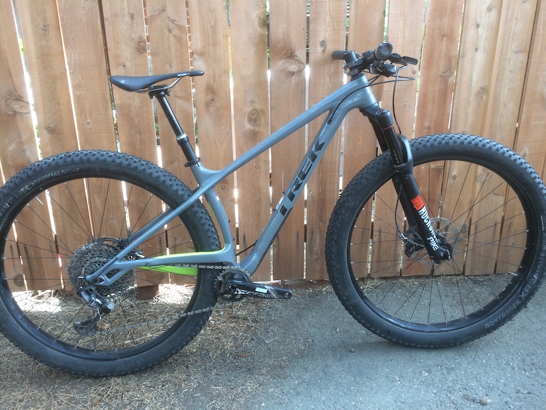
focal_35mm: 29
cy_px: 205
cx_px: 273
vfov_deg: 48.2
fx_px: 457
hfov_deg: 61.7
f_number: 2.2
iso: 50
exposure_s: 1/60
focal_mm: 4.15
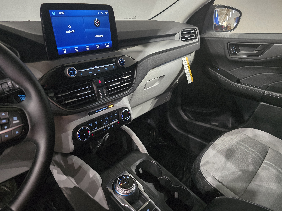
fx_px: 187
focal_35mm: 23
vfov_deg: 58.9
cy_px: 106
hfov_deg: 73.9
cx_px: 141
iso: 2000
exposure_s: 1/15
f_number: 1.7
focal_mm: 6.3
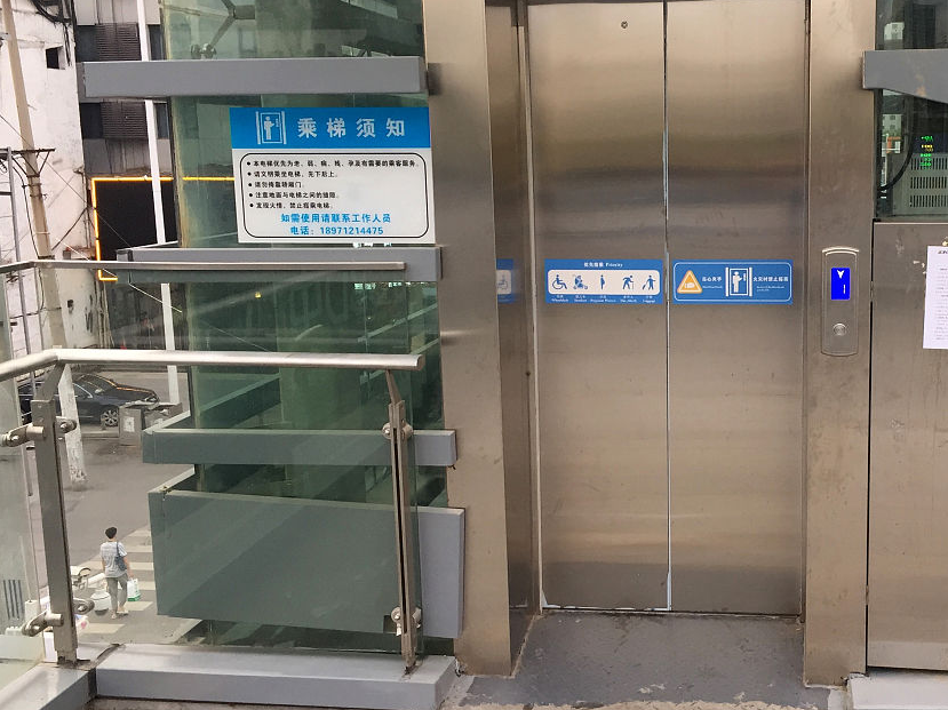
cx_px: 676
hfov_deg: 43.8
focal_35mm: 42
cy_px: 320
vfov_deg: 34.3
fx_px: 1150
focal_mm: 4.15
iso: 32
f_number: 2.2
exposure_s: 1/33
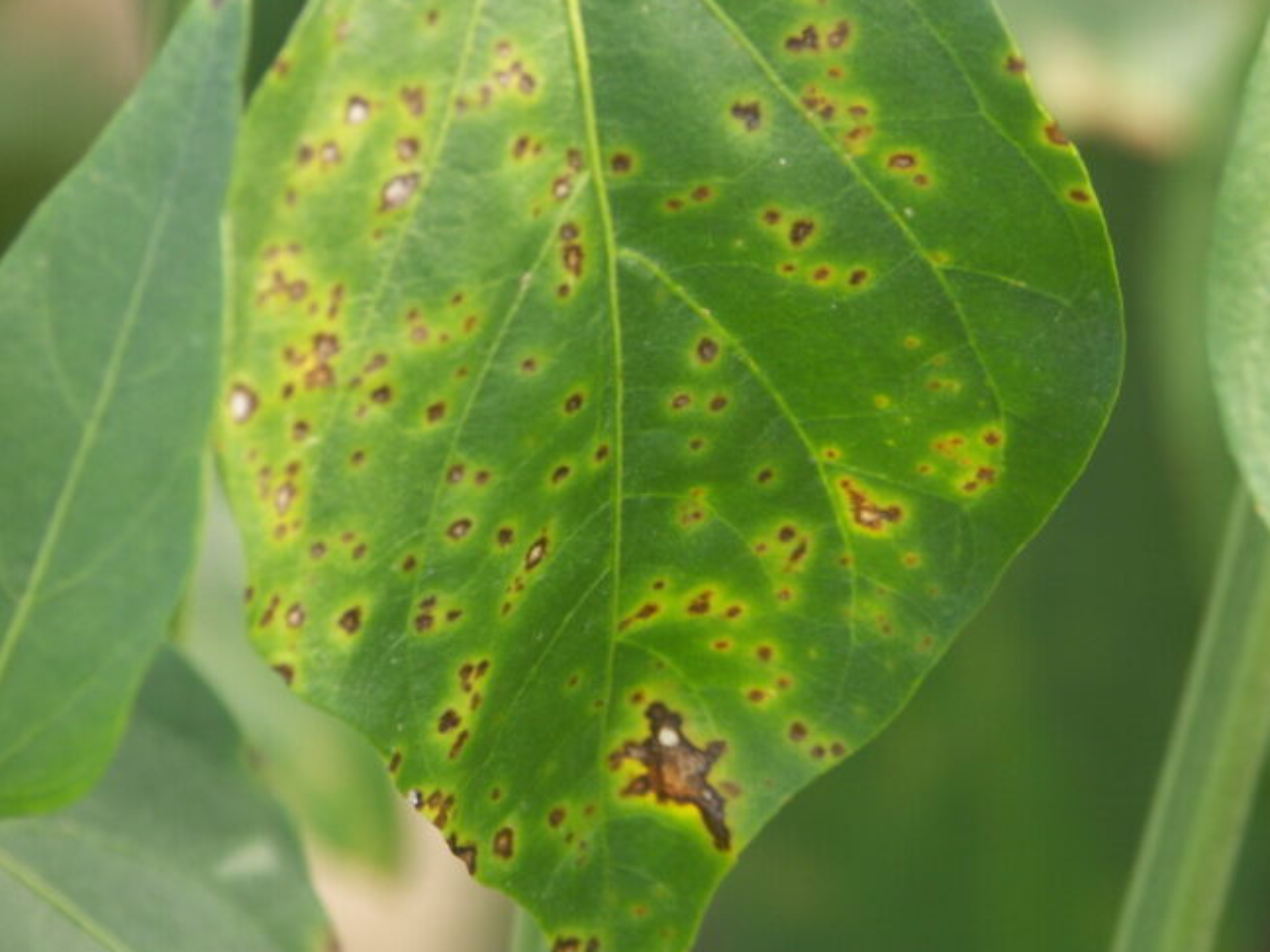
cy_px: 276
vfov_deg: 4.7
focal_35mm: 316
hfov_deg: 6.3
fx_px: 11593
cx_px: 970
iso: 80
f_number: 3.5
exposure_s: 1/200
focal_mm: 50.8
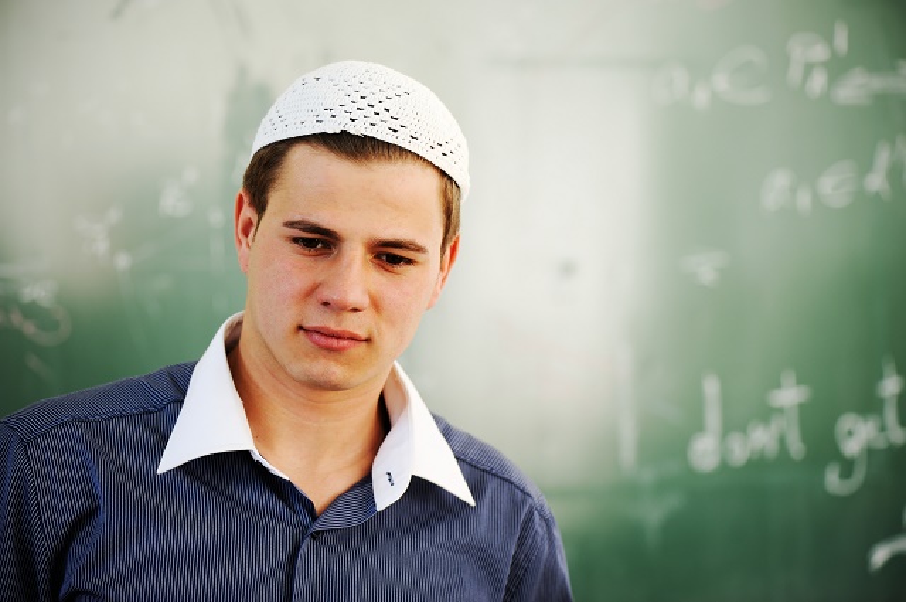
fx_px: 2639
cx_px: 453
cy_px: 301
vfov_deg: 13.0
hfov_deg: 19.5
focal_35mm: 105
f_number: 4
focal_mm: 105
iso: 200
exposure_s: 1/160
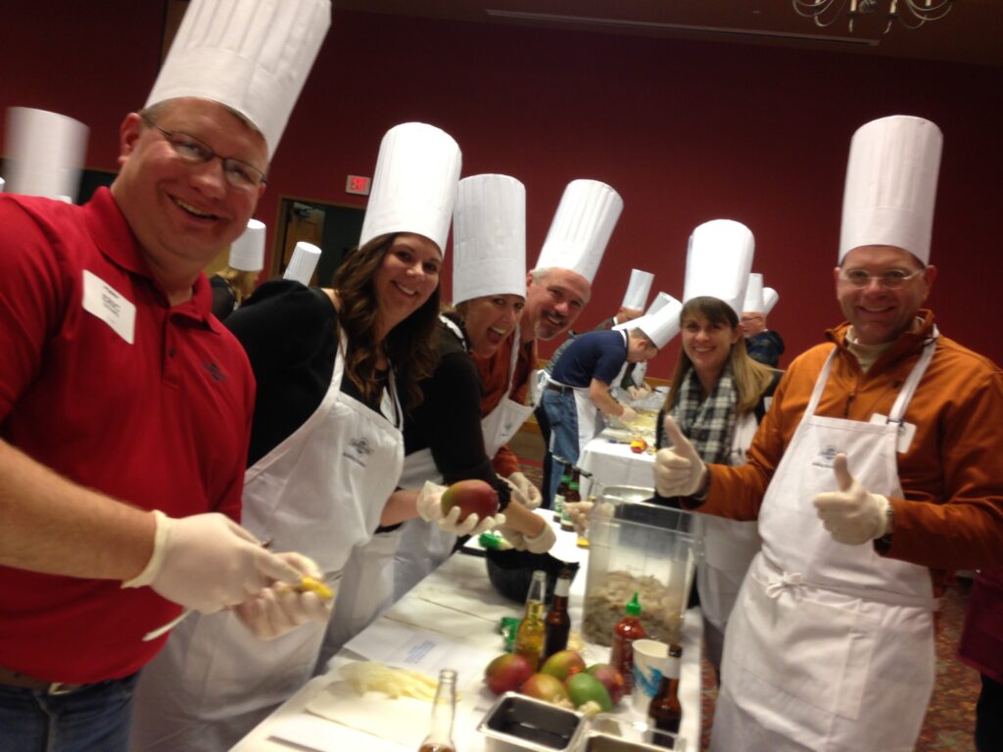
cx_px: 502
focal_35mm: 33
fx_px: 956
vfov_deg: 42.9
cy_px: 376
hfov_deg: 55.4
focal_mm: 4.12
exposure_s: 1/20
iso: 64
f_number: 2.4
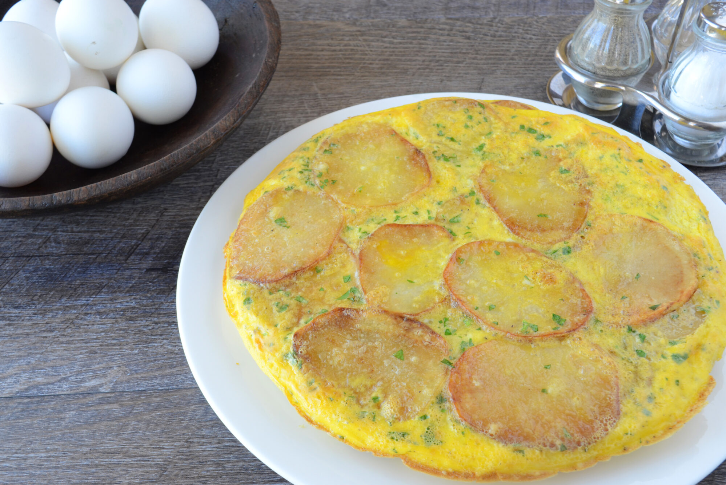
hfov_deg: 44.0
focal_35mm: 45
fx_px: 898
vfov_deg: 30.2
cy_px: 242
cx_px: 372
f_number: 10
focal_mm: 29
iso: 400
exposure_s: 1/15
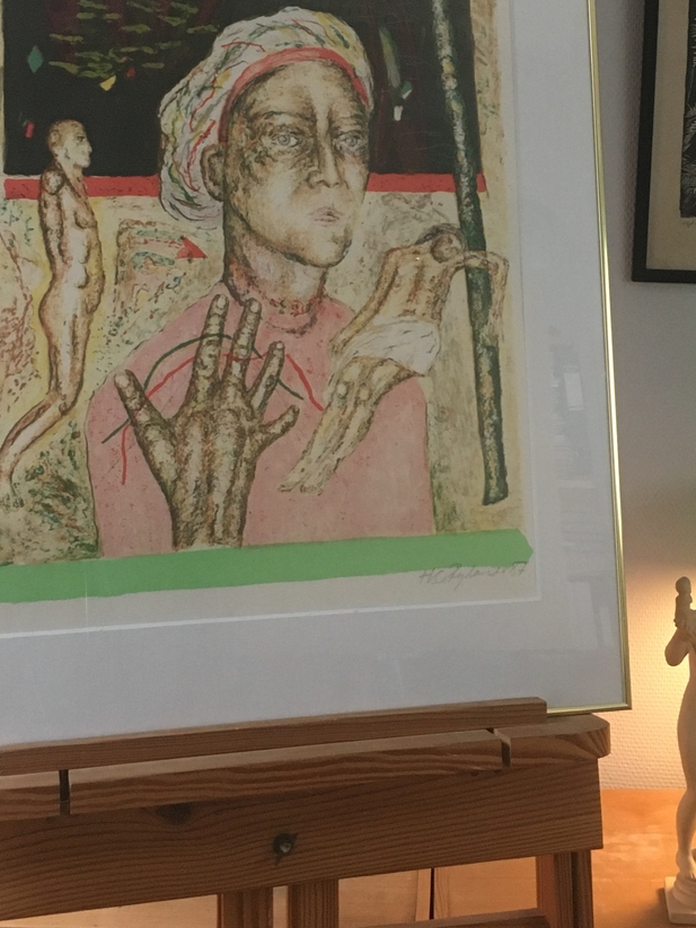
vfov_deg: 35.0
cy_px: 271
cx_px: 418
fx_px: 1448
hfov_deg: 27.0
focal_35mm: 54
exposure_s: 1/25
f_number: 2.2
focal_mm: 4.15
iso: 200
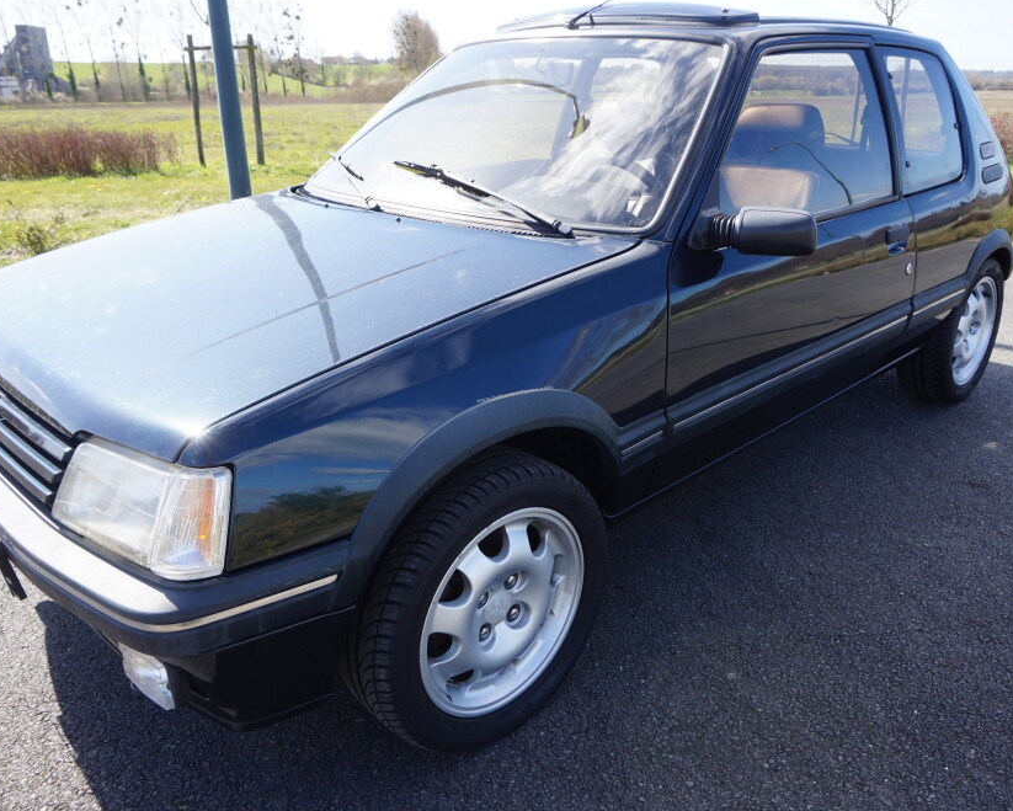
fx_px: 840
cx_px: 515
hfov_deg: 62.2
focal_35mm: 28
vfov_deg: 51.5
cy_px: 394
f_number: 9
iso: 100
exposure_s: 1/80
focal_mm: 16
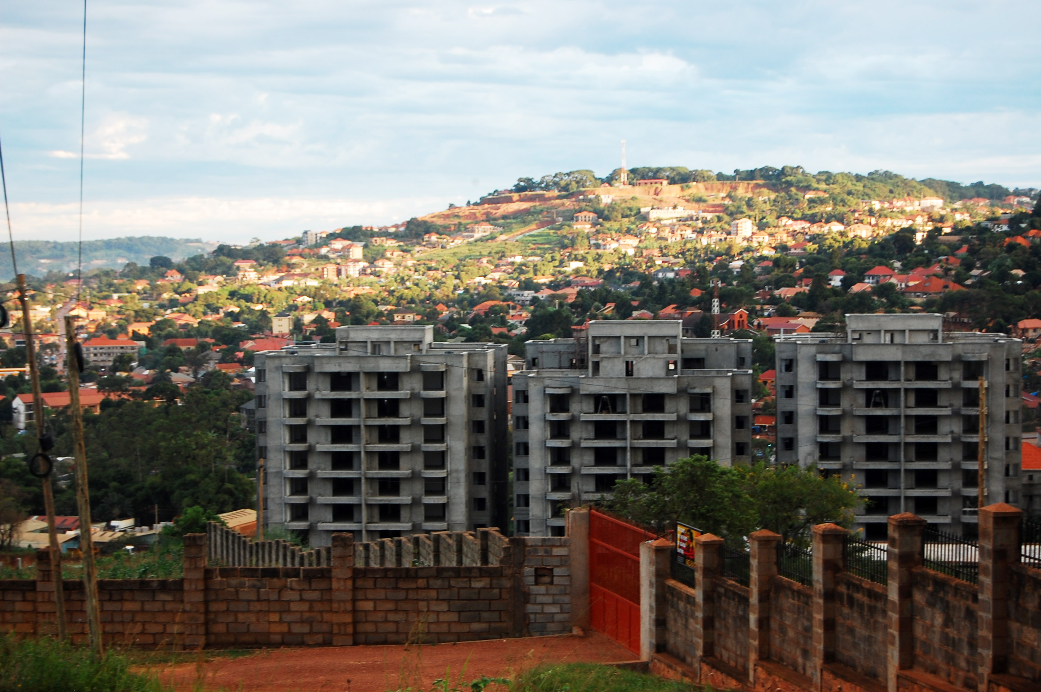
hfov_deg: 28.1
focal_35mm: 72
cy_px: 346
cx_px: 520
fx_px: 2080
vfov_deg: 18.9
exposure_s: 1/50
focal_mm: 48
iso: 200
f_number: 5.6
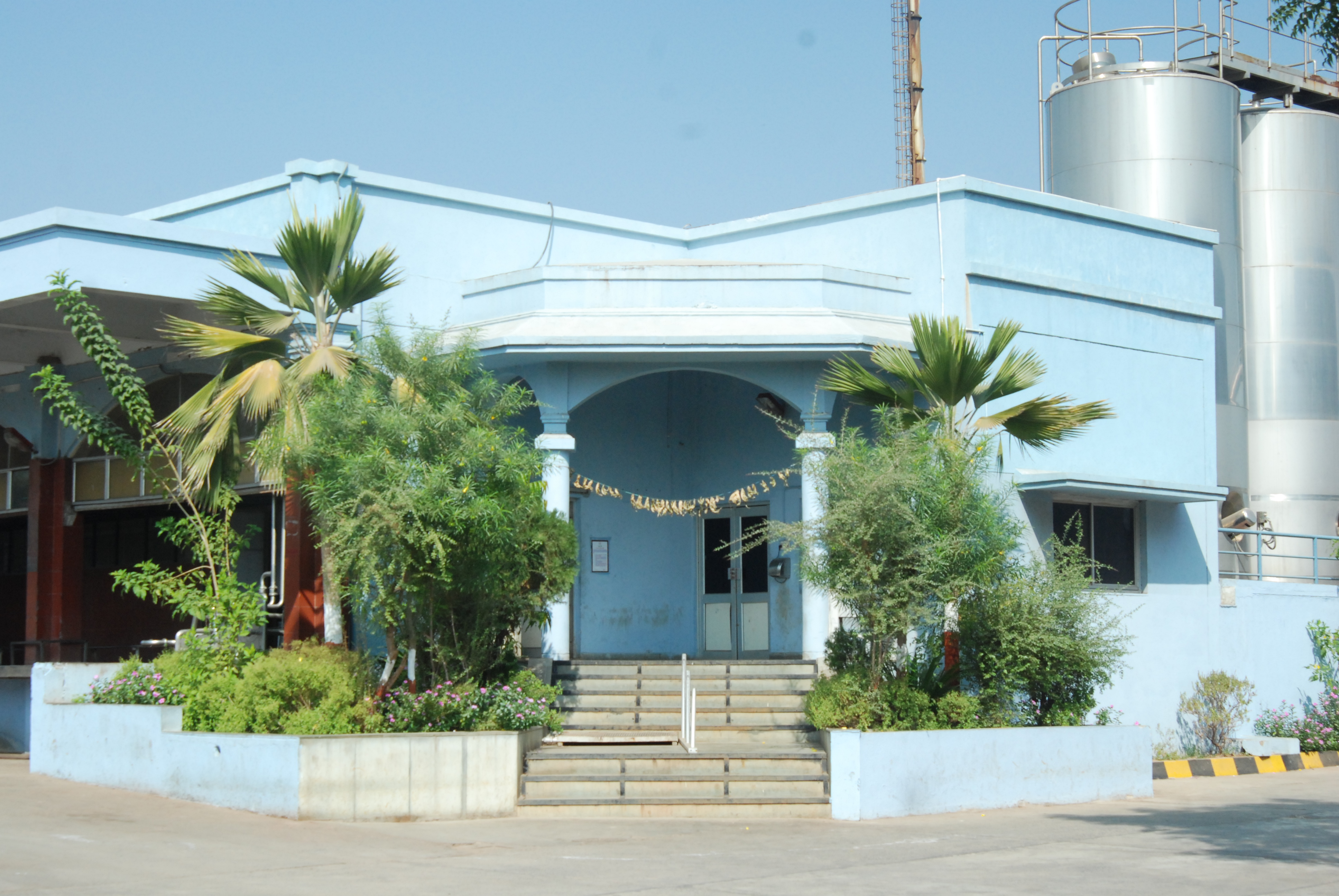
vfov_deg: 22.7
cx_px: 670
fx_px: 2234
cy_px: 448
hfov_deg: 33.4
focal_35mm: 60
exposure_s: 1/400
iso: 500
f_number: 10
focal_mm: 40
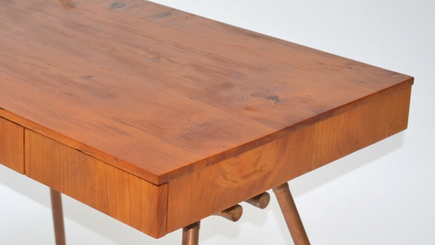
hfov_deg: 23.6
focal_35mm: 89
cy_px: 173
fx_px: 1027
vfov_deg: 13.6
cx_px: 100
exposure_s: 1/60
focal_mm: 36
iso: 1600
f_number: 5
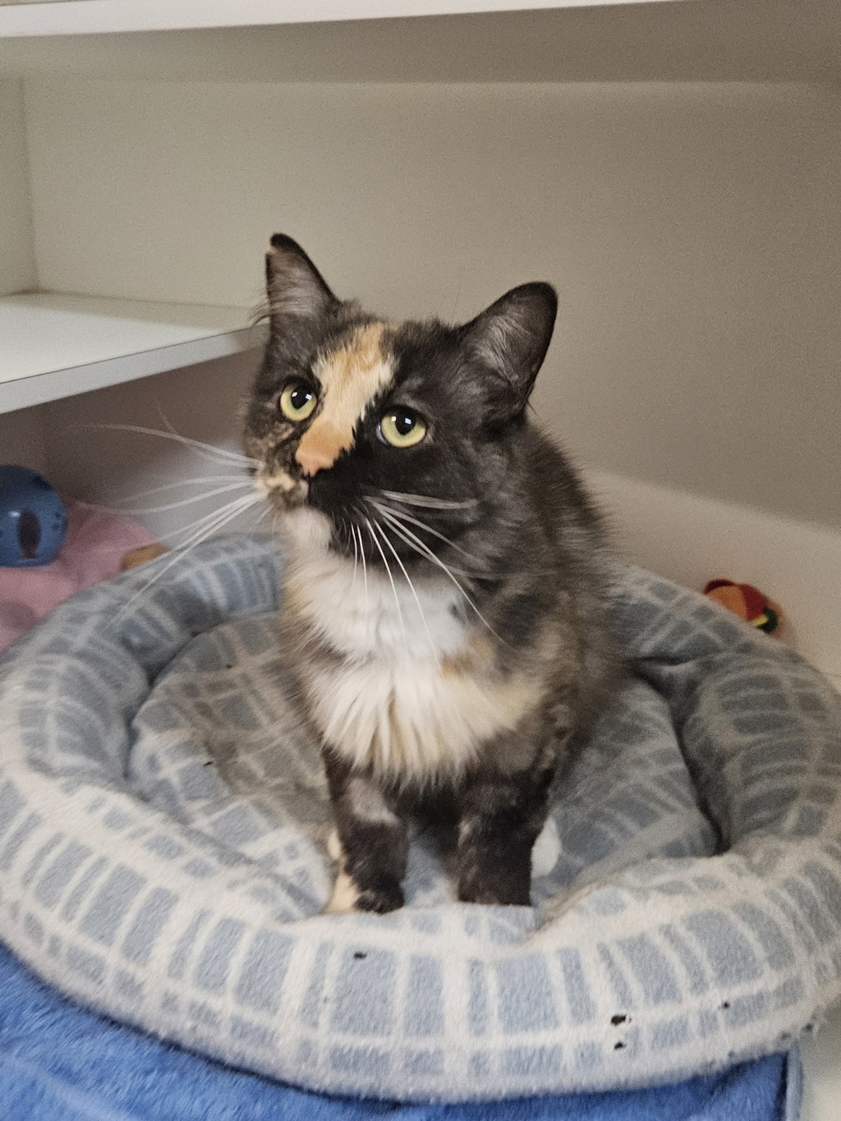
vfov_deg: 73.9
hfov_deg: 58.9
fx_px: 745
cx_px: 420
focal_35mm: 23
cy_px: 560
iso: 640
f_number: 1.8
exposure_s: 1/50
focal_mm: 5.4
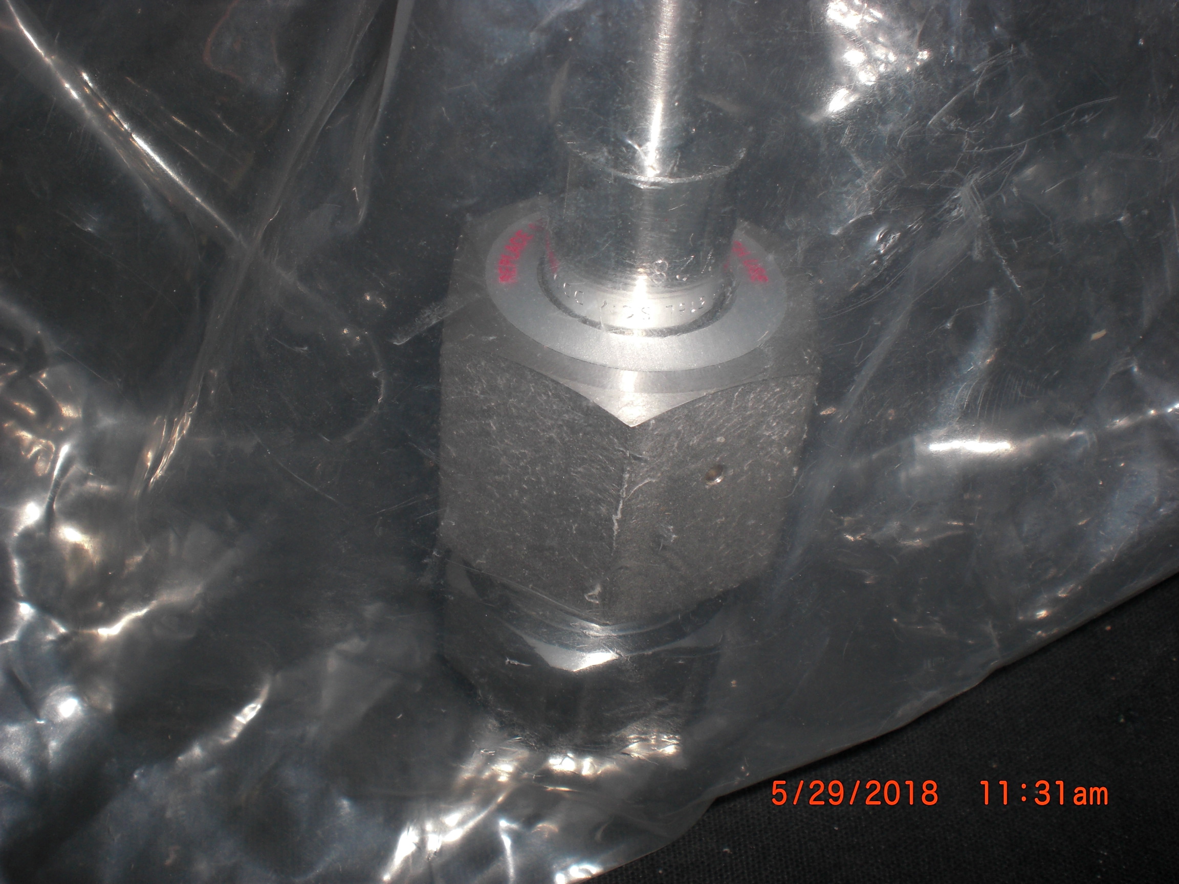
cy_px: 442
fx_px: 1294
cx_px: 590
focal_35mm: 38
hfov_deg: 49.0
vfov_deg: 37.7
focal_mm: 6.3
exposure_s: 1/60
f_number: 5.6
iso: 64
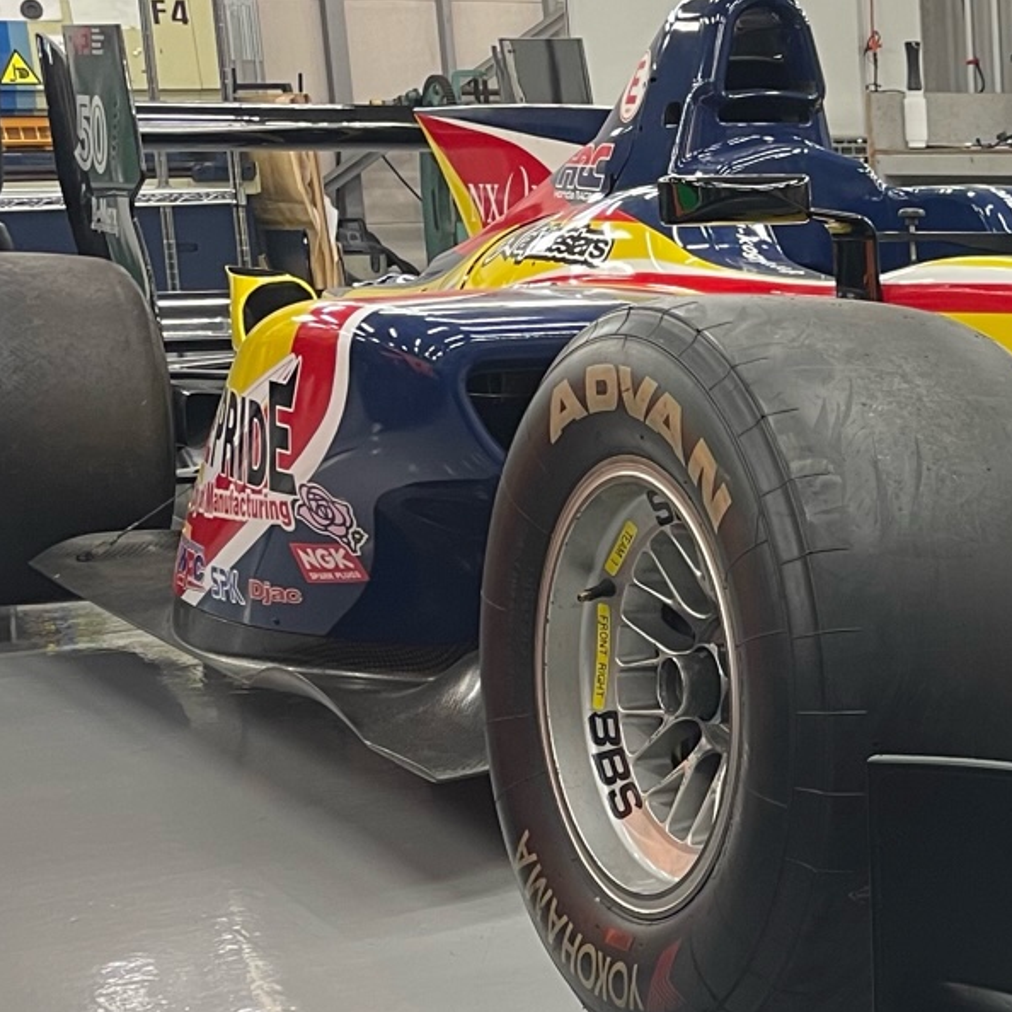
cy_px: 712
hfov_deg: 20.4
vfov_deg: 22.1
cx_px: 1305
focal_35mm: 78
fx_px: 2580
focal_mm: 4.2
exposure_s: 1/50
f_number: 1.6
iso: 64
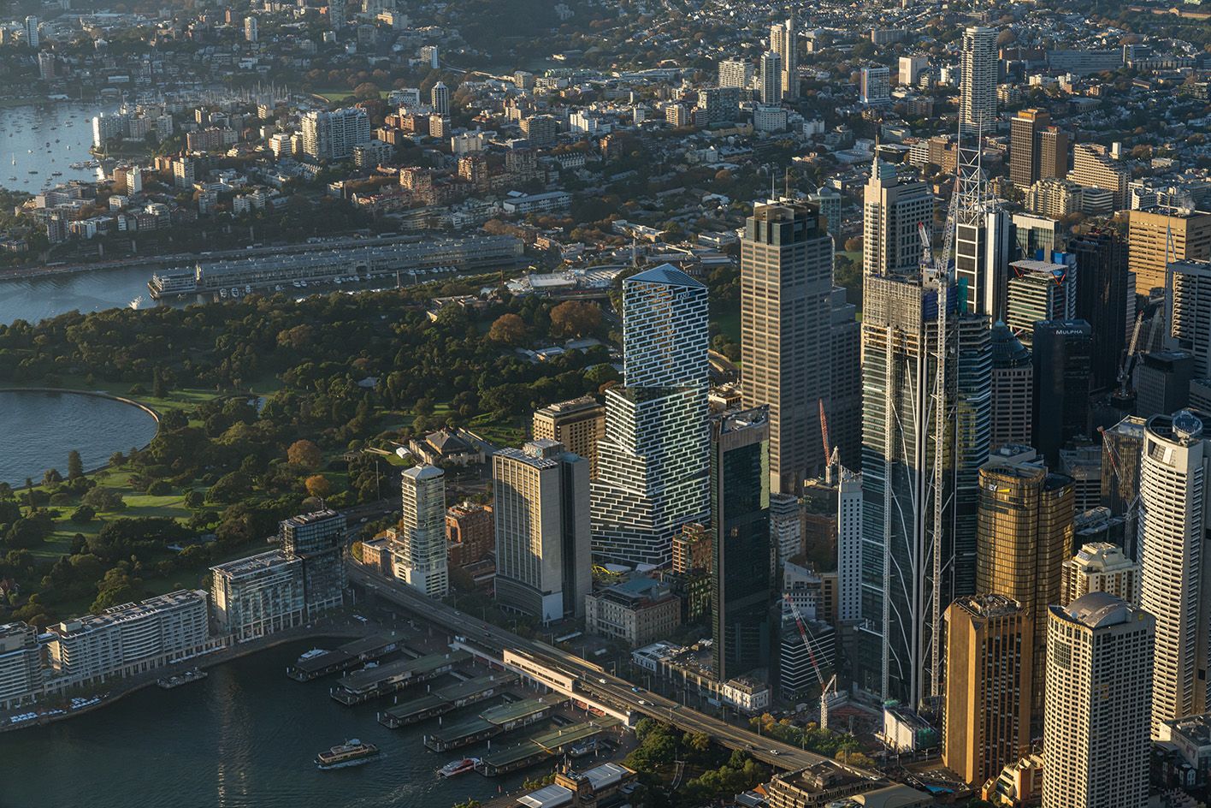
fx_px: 2355
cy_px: 404
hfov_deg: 28.8
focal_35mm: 70
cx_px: 606
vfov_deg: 19.5
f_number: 7.1
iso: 400
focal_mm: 70
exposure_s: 1/800
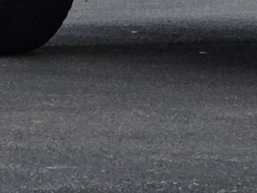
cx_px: 684
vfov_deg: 2.7
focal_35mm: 544
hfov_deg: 3.6
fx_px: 4042
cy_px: -428
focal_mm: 7
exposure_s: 1/902
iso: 25
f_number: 2.4
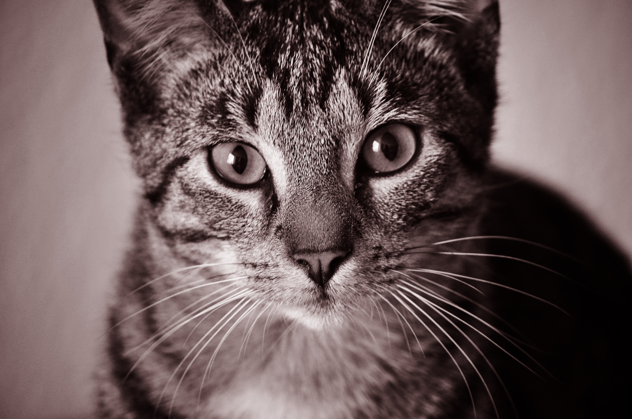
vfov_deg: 7.5
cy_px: 210
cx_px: 316
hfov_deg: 11.2
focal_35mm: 183
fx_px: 3209
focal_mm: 122
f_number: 4.8
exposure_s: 1/40
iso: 800
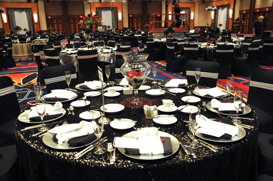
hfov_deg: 59.5
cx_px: 136
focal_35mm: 32
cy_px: 90
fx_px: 239
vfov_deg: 41.6
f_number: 4
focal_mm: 21
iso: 450
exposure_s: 1/15
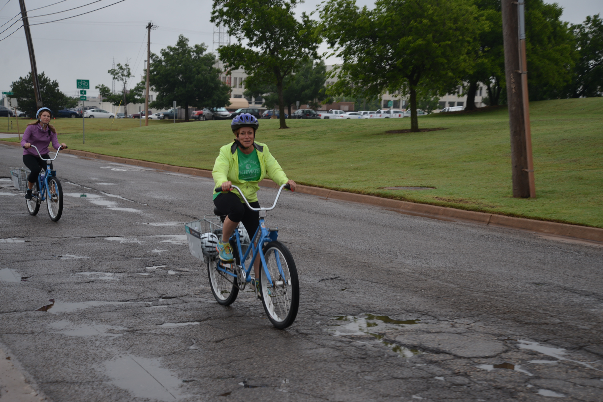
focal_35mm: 62
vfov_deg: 21.9
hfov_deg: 32.4
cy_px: 201
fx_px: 1039
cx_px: 302
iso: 200
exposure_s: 1/125
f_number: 5.6
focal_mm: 62
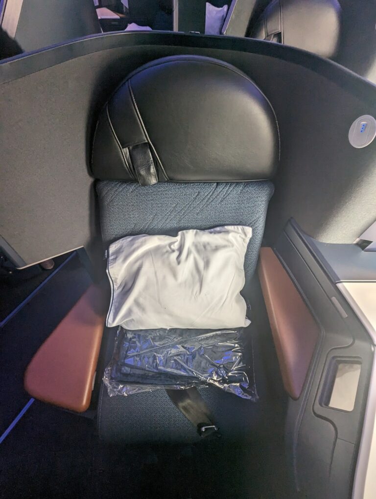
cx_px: 188
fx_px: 231
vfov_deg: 94.4
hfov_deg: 78.2
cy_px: 250
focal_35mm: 16
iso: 113
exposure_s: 1/31.4
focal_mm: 2.35
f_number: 2.2
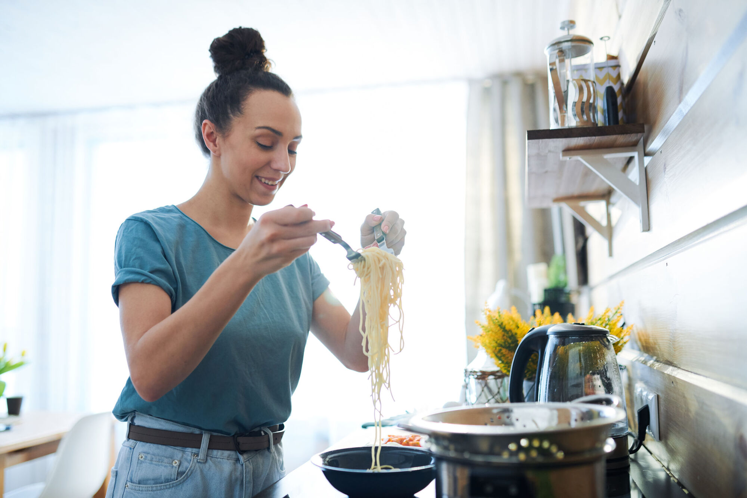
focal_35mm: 35
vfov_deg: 37.8
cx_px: 374
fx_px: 726
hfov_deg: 54.4
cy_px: 249
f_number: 2.2
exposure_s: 1/160
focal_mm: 35
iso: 800
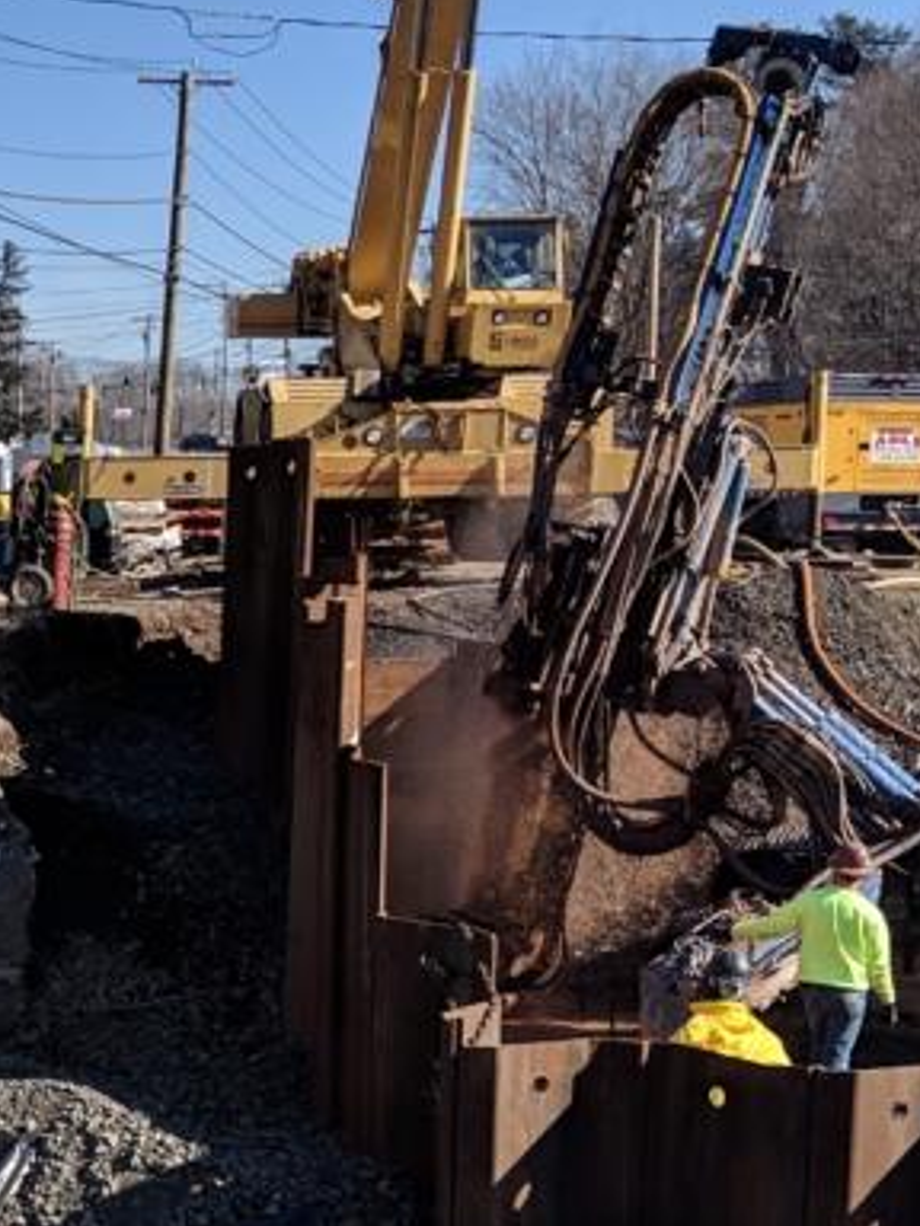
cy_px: 900
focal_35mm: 72
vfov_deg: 26.7
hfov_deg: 19.1
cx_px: -220
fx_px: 2551
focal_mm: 4.44
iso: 54
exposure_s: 1/3344
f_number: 1.8
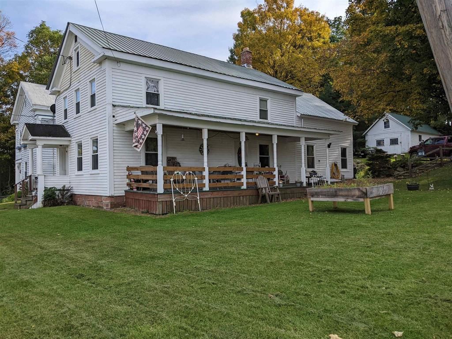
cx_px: 226
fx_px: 353
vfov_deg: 51.4
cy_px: 170
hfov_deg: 65.3
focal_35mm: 27
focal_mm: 4.44
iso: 51
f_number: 1.8
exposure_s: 1/2611
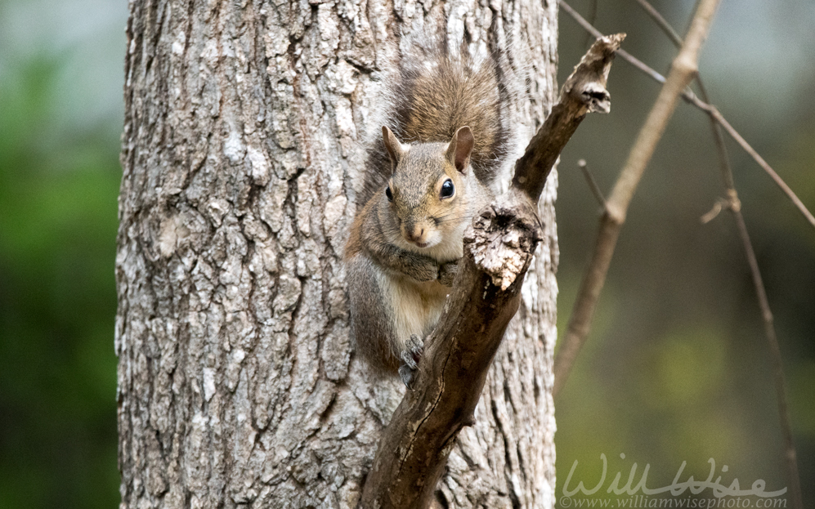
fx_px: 20433
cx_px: 408
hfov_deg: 2.3
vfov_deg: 1.4
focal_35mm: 920
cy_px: 252
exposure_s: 1/1000
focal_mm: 600
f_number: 6.3
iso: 3200
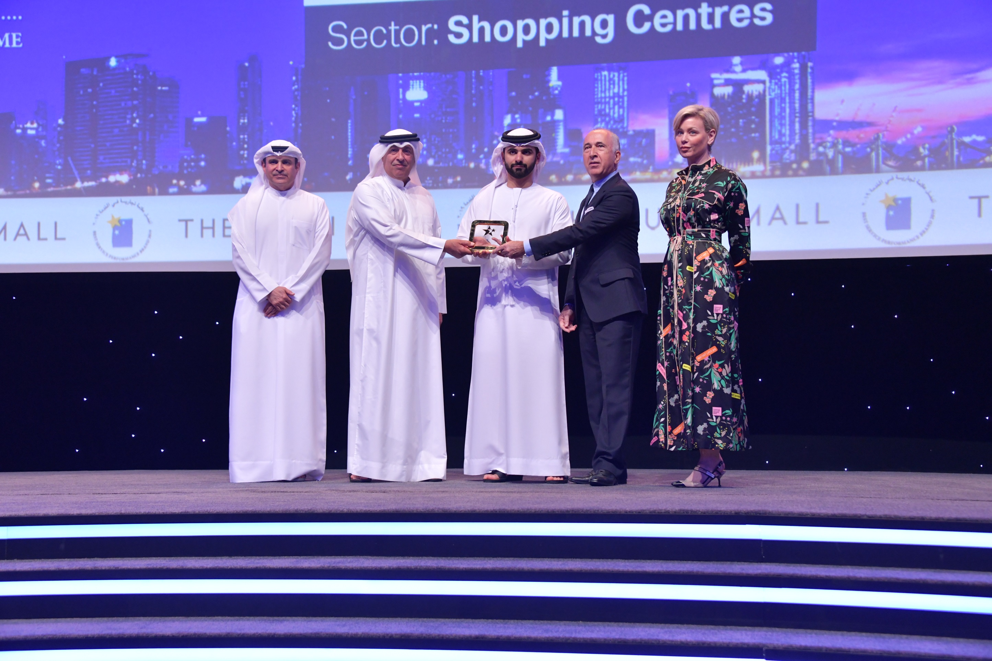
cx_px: 496
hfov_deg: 38.2
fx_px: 1433
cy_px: 330
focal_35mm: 52
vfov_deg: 26.0
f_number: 5.6
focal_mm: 52
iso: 2000
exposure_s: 1/100
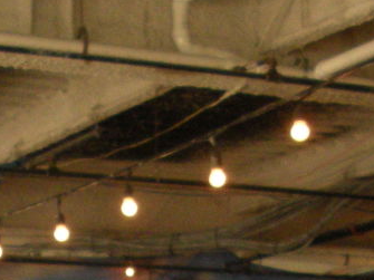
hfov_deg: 11.8
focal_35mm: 167
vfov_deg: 8.4
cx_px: 102
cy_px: 551
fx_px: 1804
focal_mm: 6.3
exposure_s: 1/57
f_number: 3.5
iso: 292
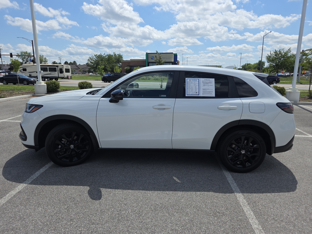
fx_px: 207
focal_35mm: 23
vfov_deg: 58.9
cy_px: 117
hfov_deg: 73.9
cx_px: 156
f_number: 1.7
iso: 80
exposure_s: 1/7944
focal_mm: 6.3
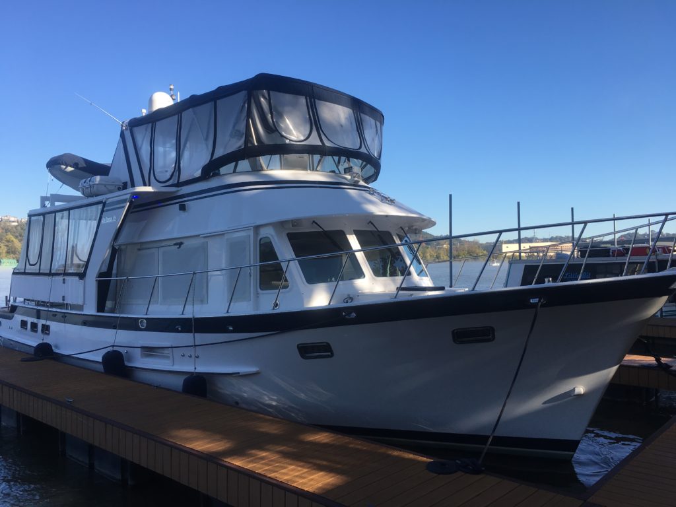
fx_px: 566
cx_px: 338
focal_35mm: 29
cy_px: 254
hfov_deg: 61.7
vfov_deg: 48.2
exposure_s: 1/769
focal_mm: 4.15
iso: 25
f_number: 2.2
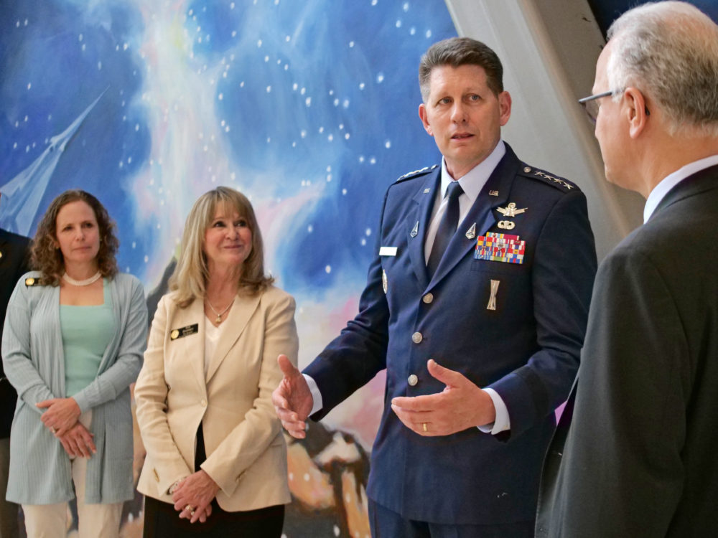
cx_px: 359
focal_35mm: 76
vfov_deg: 19.4
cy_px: 269
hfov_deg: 25.7
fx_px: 1576
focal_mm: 38
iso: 2000
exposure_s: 1/320
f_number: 2.8
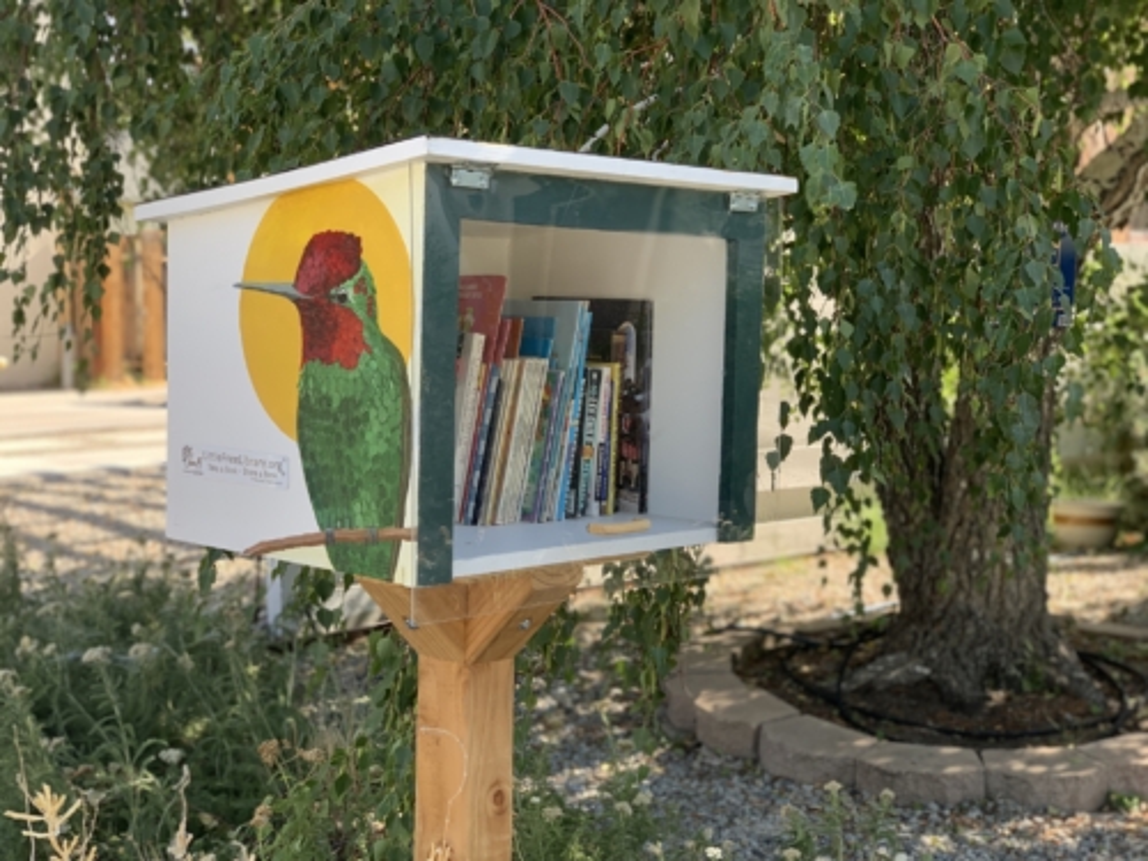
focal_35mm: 52
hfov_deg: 36.8
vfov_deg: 28.0
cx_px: 574
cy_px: 430
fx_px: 1725
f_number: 2.4
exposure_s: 1/122
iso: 16
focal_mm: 6
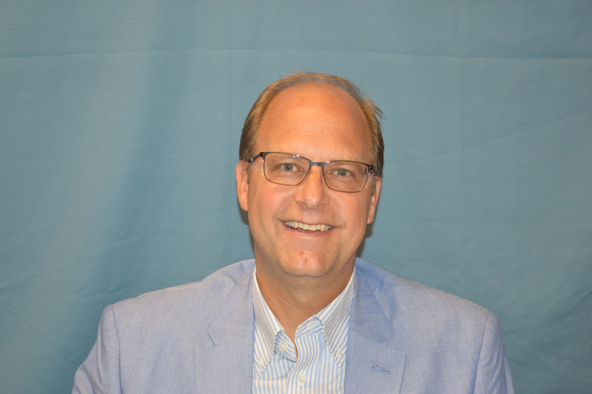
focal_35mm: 69
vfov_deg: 19.7
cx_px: 296
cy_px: 197
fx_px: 1134
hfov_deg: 29.3
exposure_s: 1/60
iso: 1600
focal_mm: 46
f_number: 5.3
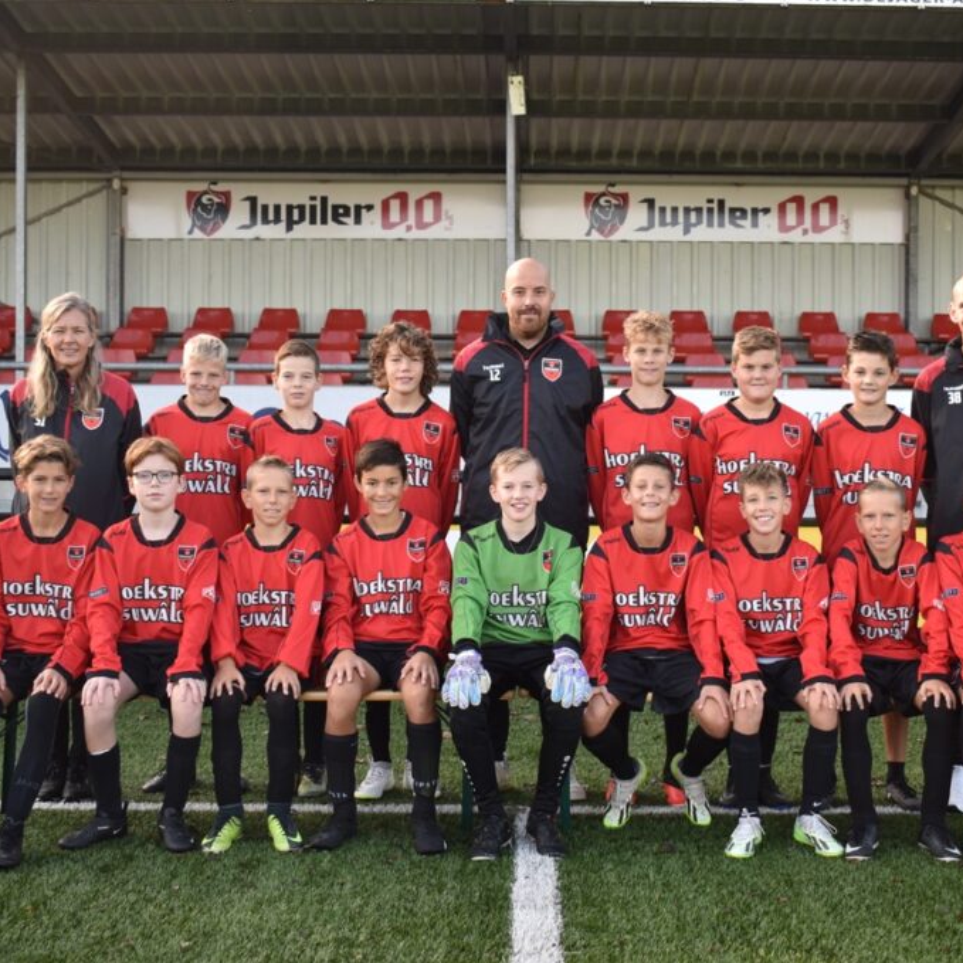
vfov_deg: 34.0
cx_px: 542
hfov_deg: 34.0
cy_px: 482
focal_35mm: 50
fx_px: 1574
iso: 220
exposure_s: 1/320
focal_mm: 26
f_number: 4
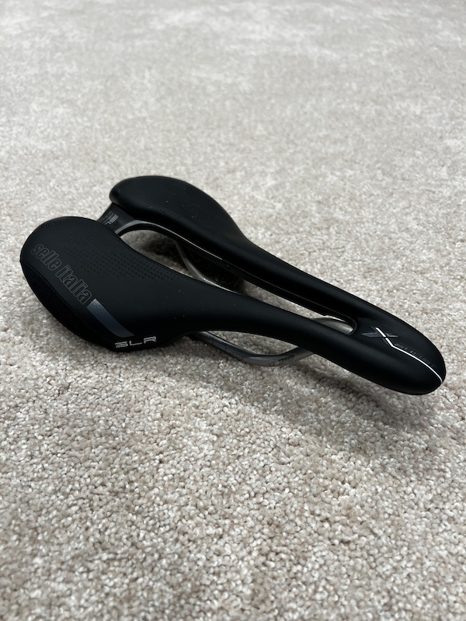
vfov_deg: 67.3
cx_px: 233
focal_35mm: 26
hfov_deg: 53.1
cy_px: 310
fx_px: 467
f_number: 1.5
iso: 80
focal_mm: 5.7
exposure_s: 1/60
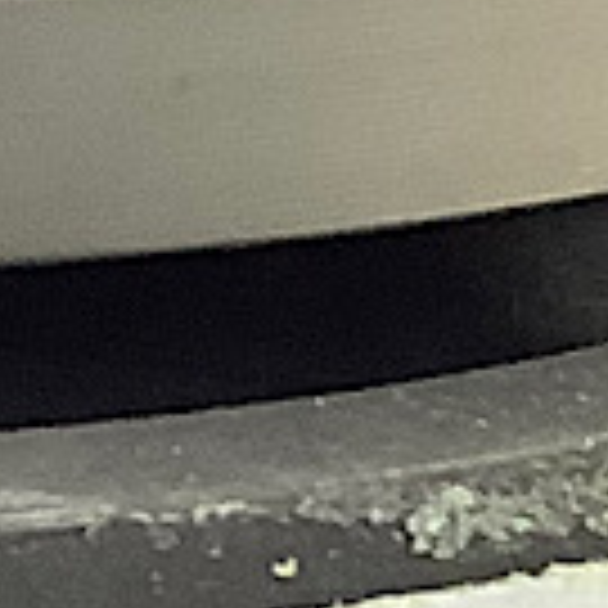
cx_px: -241
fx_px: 4809
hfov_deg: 7.1
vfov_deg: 7.1
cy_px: 964
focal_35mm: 242
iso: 125
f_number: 2.4
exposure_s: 1/50
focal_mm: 3.3
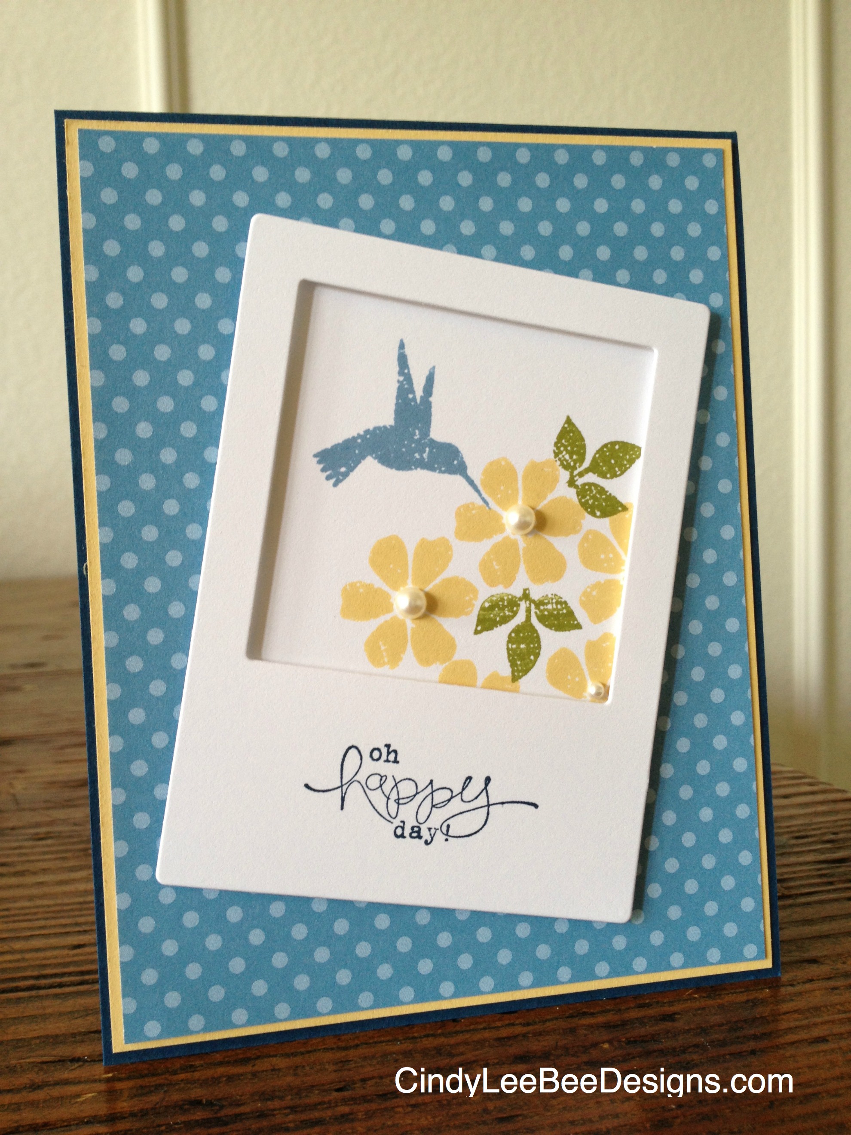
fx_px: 1147
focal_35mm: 35
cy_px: 568
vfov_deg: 52.6
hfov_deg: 40.7
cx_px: 426
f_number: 2.4
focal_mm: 4.28
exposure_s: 1/20
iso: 64
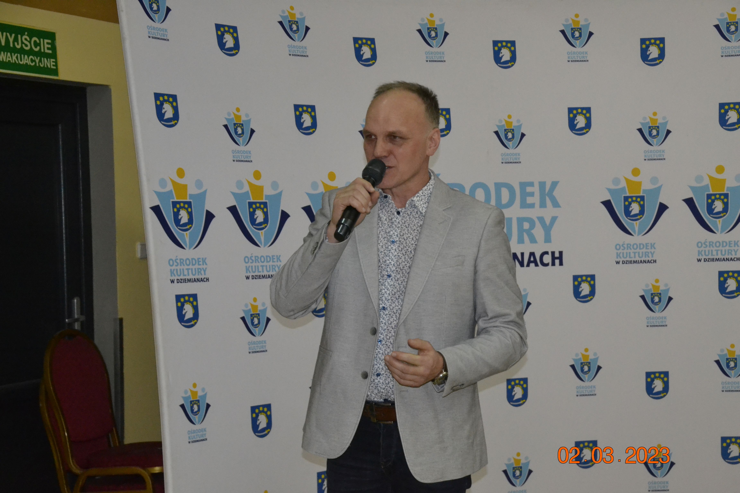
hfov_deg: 27.0
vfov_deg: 18.2
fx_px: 1542
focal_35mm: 75
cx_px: 370
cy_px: 246
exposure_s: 1/60
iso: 3200
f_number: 5
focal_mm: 50
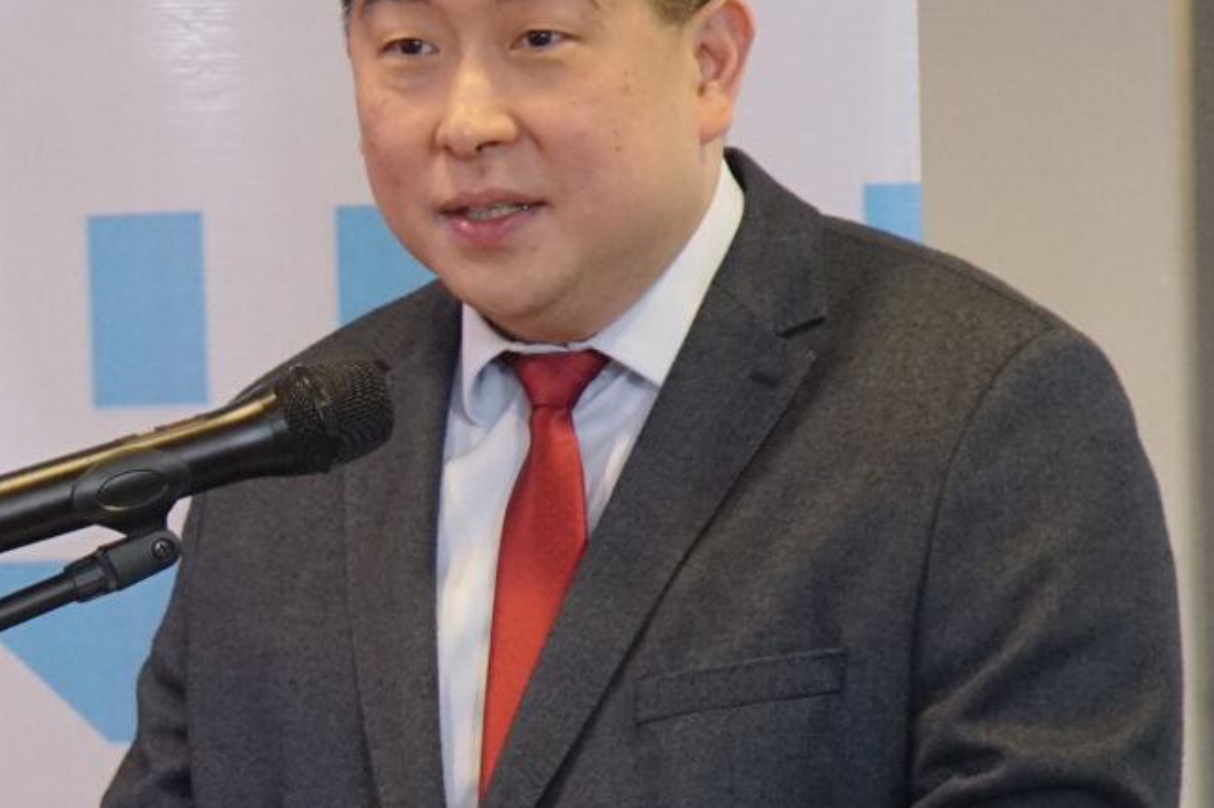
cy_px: 668
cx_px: -70
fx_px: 11223
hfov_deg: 6.2
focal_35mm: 333
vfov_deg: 4.1
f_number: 4
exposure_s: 1/80
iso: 4000
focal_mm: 105
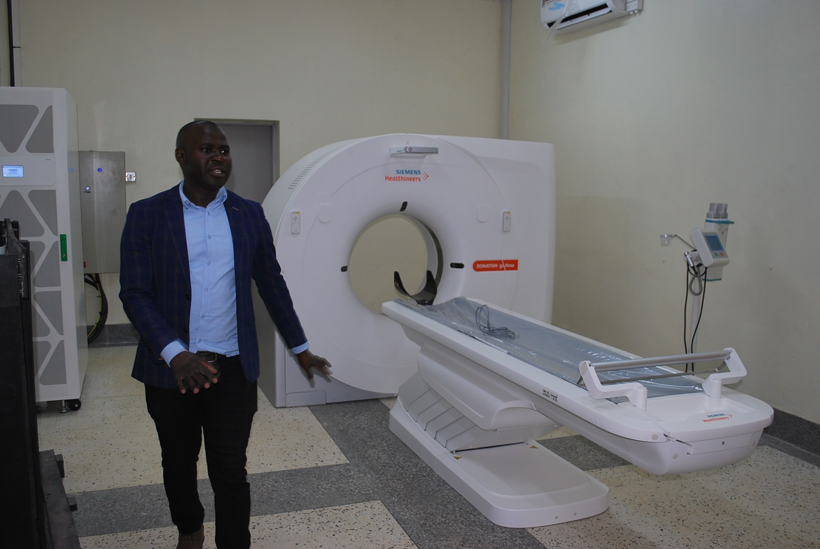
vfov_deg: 40.1
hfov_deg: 57.2
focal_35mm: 33
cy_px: 274
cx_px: 410
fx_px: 753
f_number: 4
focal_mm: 22
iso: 200
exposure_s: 1/60
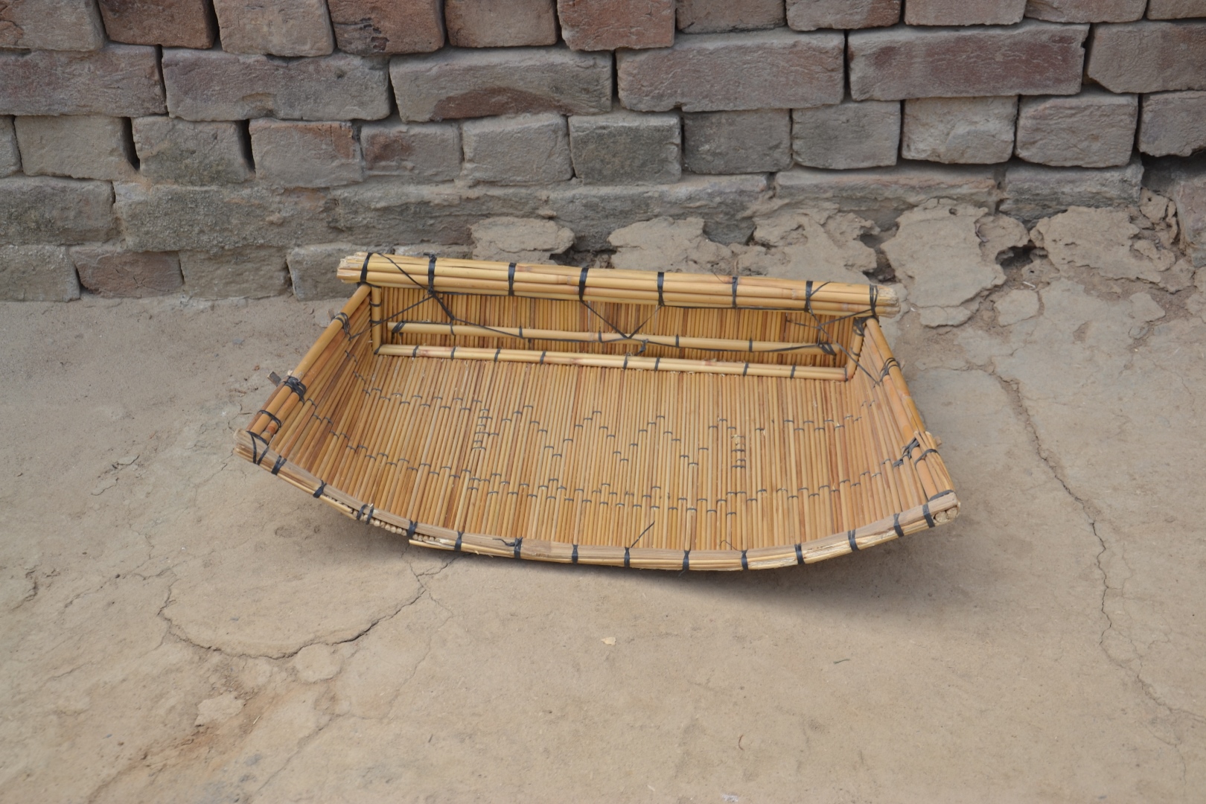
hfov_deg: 29.9
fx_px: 2261
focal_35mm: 68
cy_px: 402
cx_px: 603
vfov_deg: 20.2
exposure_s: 1/160
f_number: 6.3
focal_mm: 45
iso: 100
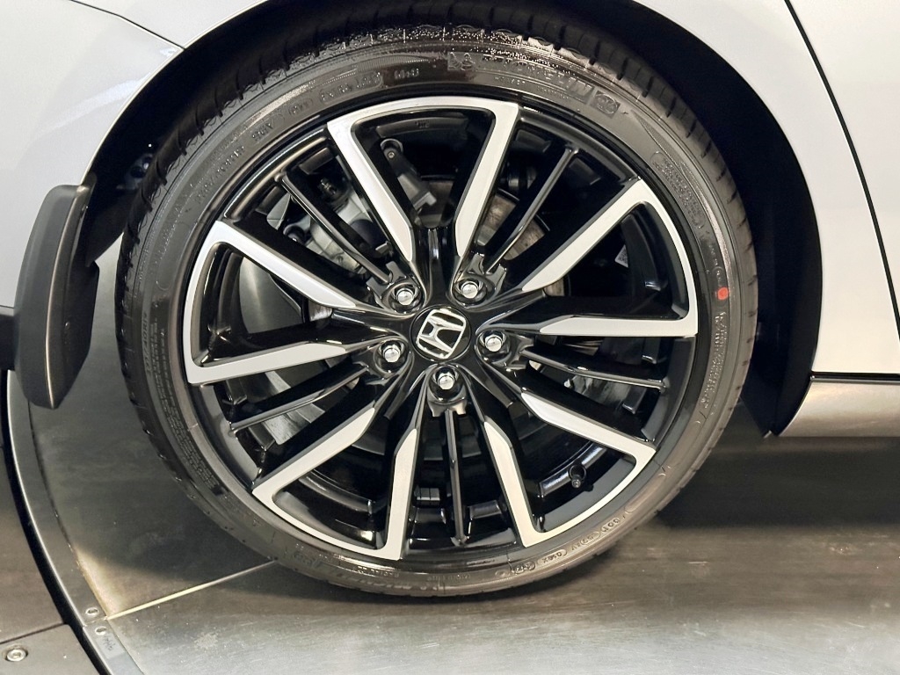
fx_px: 1248
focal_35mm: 48
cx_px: 450
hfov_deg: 39.7
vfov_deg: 30.3
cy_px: 338
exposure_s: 1/30
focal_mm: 6.86
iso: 640
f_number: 1.78
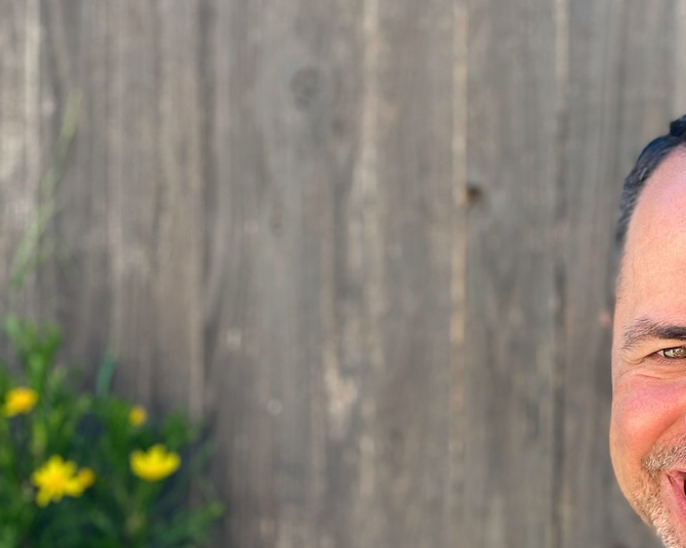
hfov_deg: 19.5
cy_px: 445
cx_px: 595
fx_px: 1969
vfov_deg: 15.7
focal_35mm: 97
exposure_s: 1/186
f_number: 2
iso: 20
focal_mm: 6
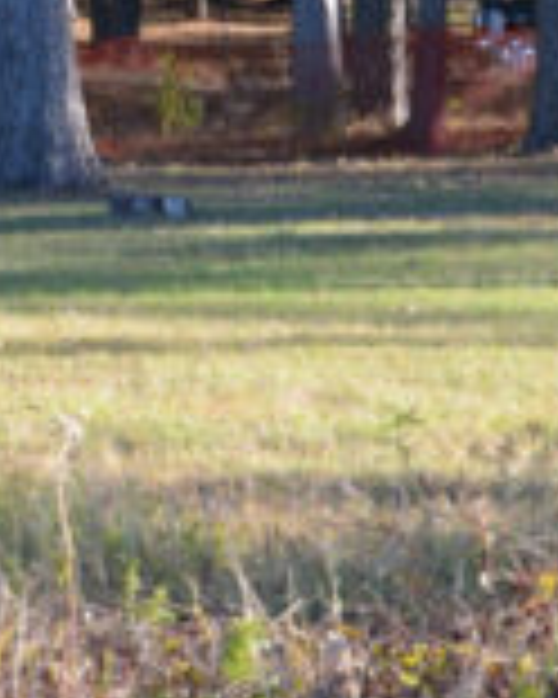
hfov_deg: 6.3
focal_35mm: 243
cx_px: -346
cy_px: -205
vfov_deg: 7.8
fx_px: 5023
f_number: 6.3
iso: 200
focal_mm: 35
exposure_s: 1/160
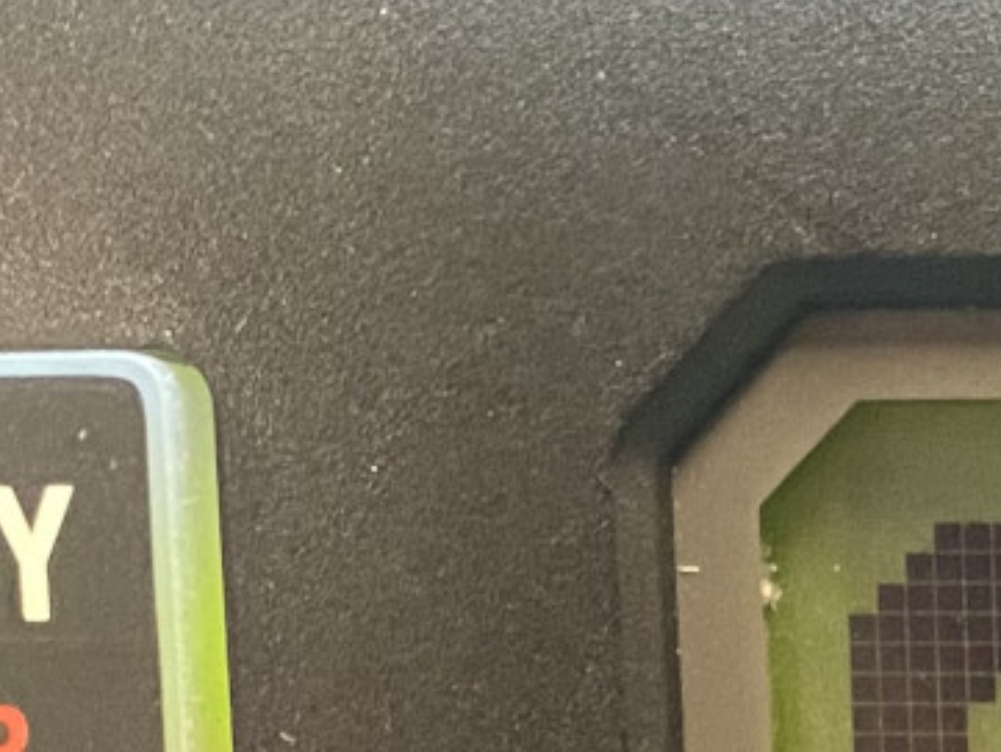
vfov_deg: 9.5
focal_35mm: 144
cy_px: 1615
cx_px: 1617
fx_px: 4165
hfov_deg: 12.8
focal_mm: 4.25
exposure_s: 1/60
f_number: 1.8
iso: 500
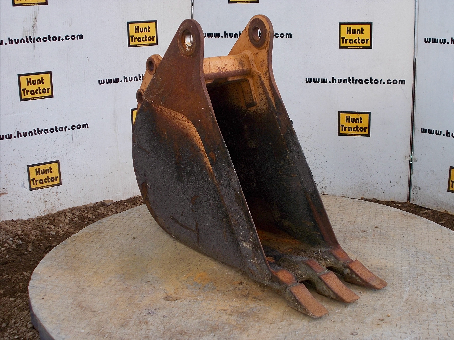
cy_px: 170
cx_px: 227
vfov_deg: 29.1
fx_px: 656
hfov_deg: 38.2
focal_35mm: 50
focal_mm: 9
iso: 80
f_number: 4.5
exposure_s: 1/40
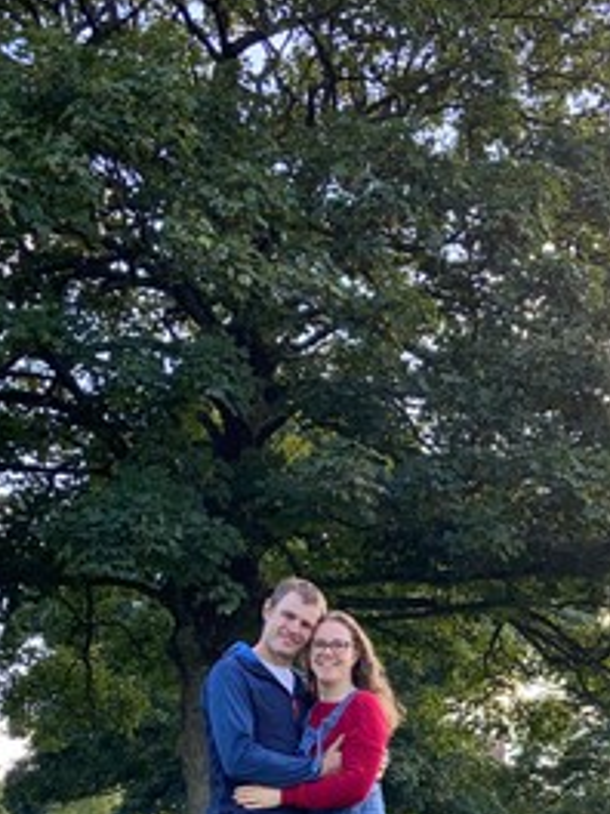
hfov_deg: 23.2
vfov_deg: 29.6
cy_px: 709
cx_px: 385
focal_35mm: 63
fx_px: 1480
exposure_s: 1/404
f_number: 1.8
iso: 32
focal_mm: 4.25
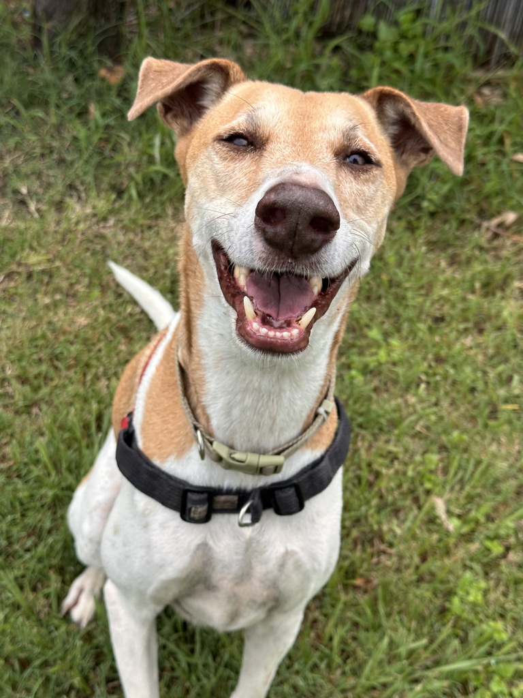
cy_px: 349
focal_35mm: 48
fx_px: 967
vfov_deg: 39.7
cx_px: 262
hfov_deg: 30.3
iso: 64
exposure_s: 1/1497
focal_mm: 6.86
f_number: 1.78
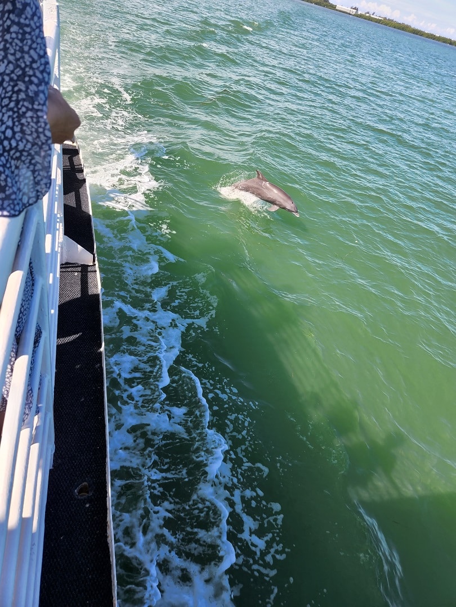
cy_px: 304
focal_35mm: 23
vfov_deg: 73.9
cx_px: 228
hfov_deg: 58.9
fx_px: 404
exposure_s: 1/688
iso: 20
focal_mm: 5.4
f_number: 1.8
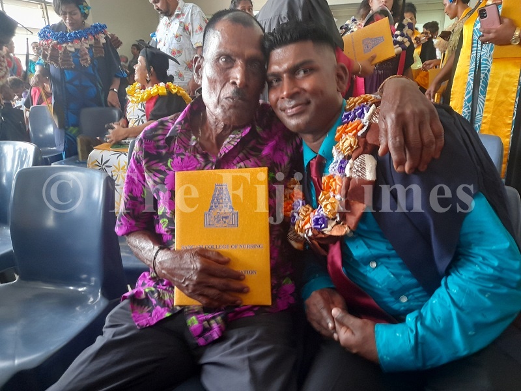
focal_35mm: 25
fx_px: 376
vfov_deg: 54.9
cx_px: 260
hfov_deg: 69.4
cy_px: 196
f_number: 2
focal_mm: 4.6
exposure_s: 1/33
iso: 400
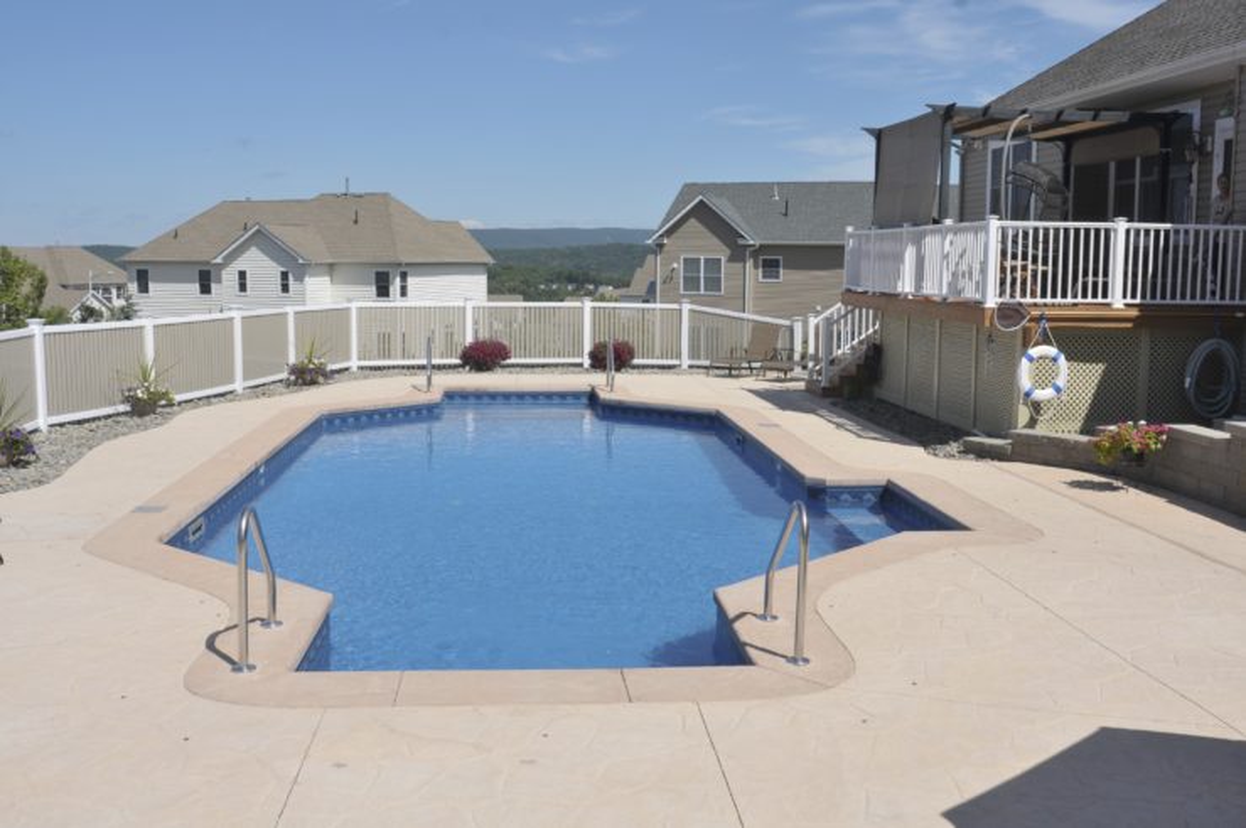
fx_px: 1245
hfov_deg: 53.2
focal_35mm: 36
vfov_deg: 36.8
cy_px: 414
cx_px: 623
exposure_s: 1/500
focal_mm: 24
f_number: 11
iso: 200
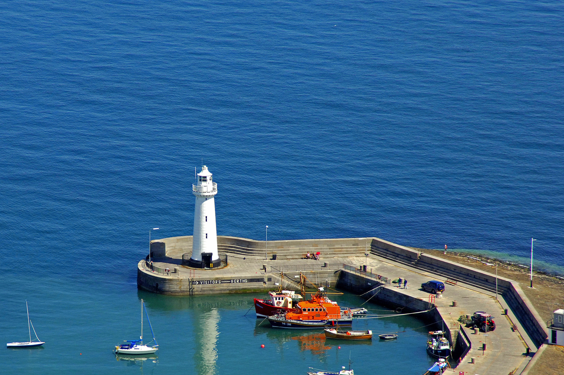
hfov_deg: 8.5
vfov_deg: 5.7
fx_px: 3771
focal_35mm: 241
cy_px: 245
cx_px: 190
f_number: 7.1
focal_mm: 120
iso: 400
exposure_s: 1/1000
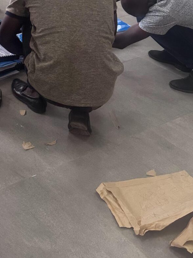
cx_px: -38
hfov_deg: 21.6
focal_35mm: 63
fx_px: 468
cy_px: -37
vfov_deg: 27.6
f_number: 1.78
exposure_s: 1/238
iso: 80
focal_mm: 6.86
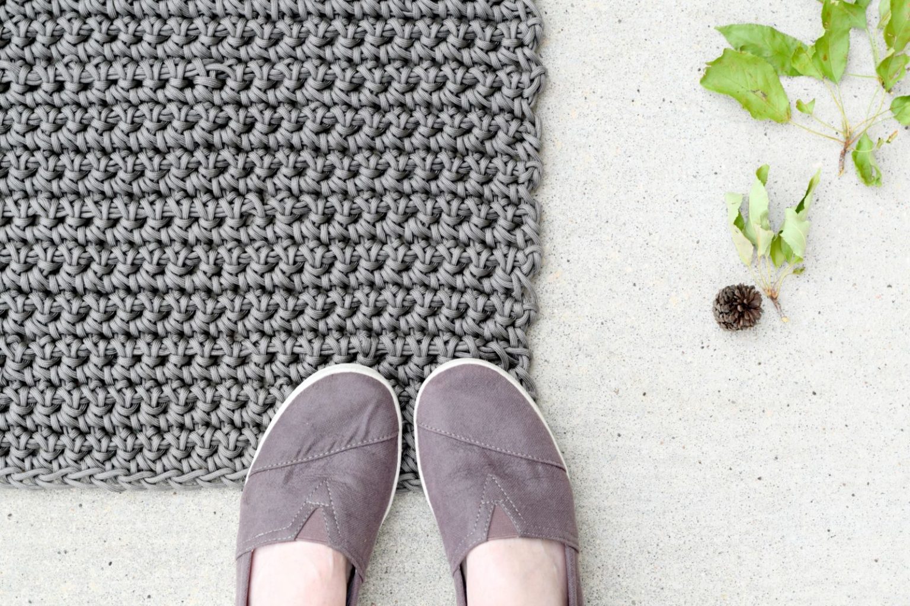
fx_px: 1896
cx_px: 455
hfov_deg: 27.0
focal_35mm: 75
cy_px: 303
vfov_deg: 18.2
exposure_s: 1/125
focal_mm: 50
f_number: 5.6
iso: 400
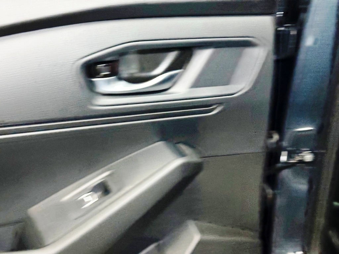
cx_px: 170
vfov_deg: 30.3
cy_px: 127
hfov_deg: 39.7
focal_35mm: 48
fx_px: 470
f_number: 1.78
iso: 640
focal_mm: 6.86
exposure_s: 1/30
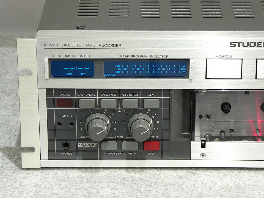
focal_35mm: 135
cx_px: 132
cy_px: 99
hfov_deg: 14.6
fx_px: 1030
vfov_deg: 11.0
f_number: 5.6
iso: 400
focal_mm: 24.2
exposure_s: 1/10
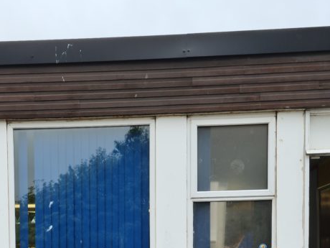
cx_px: 48
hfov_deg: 25.7
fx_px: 705
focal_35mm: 74
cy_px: 302
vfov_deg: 18.8
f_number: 2
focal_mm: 5.9
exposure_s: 1/325
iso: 25
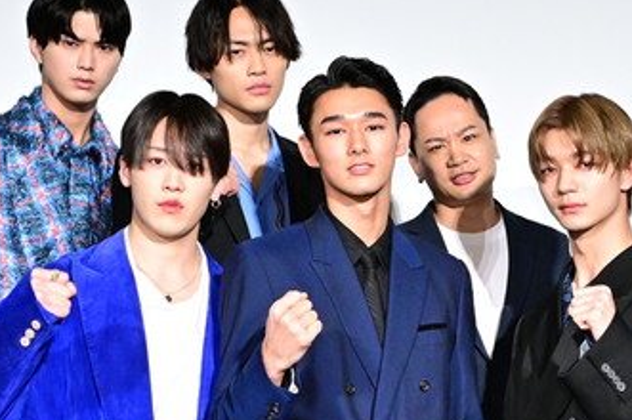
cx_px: 458
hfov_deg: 16.9
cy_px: 472
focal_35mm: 121
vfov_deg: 11.1
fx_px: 2122
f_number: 4.2
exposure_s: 1/200
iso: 2000
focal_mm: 27
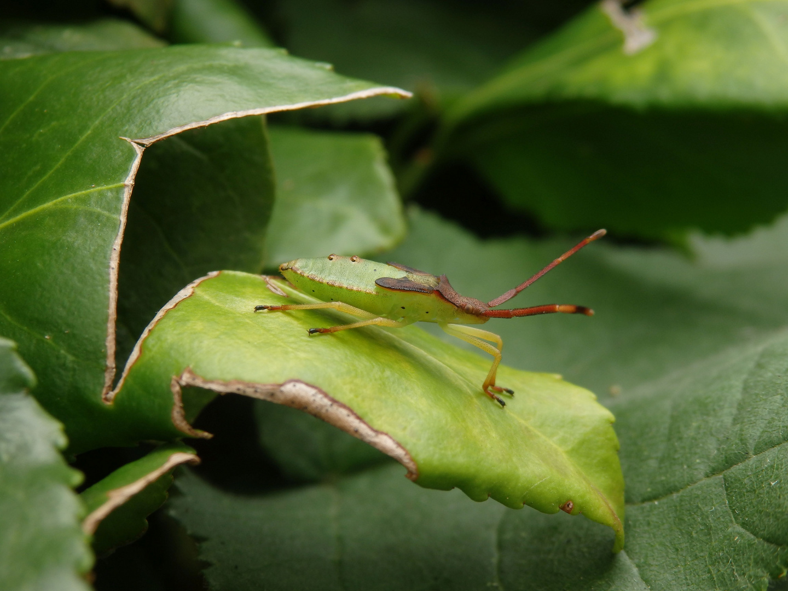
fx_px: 1502
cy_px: 296
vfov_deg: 22.3
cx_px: 394
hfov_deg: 29.4
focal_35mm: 66
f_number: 4.4
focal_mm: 11.9
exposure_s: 1/160
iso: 100
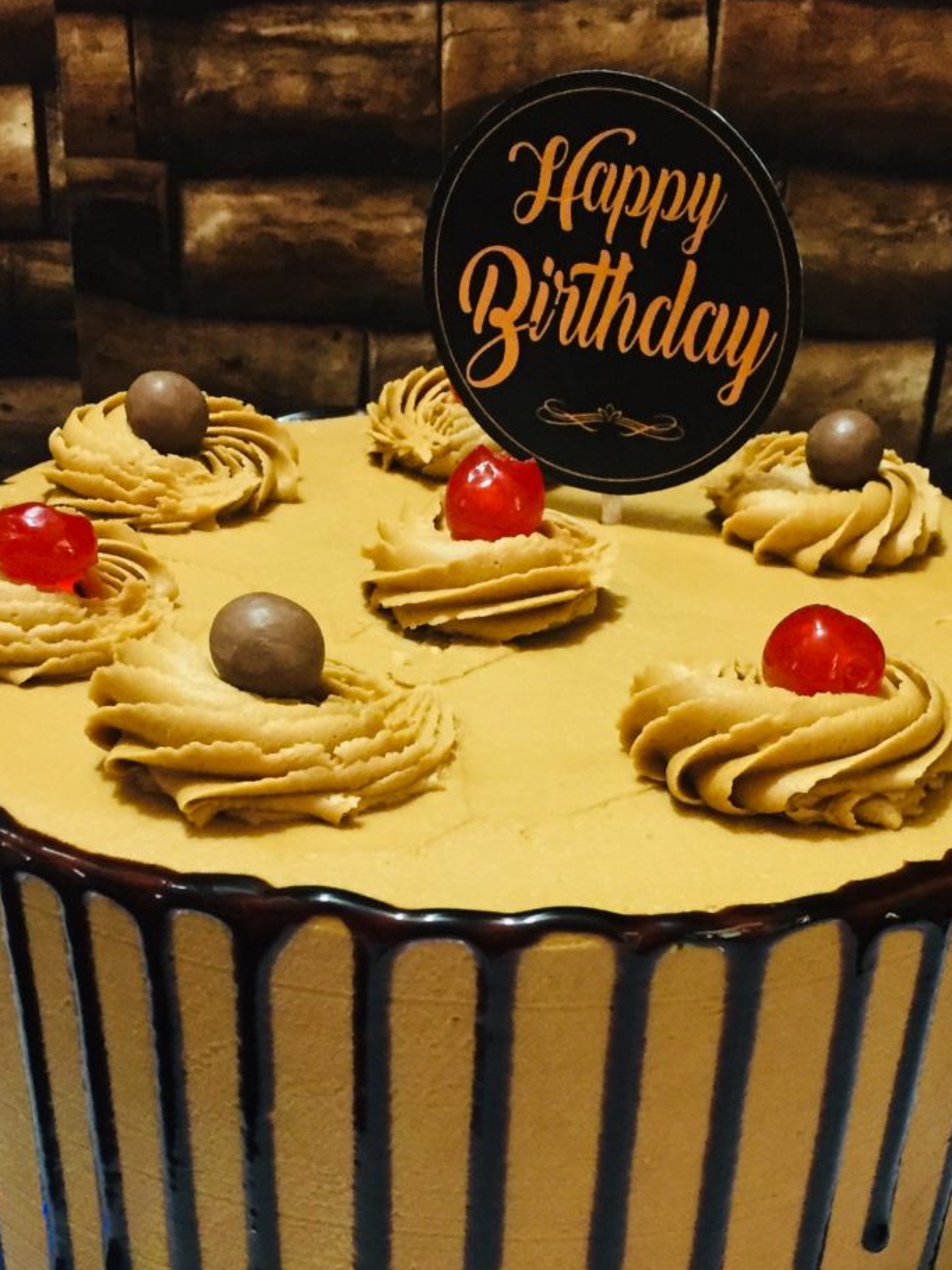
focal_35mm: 51
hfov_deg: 28.5
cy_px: 897
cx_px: 542
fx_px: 1871
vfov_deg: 36.9
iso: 250
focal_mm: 4.15
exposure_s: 1/33
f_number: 2.2
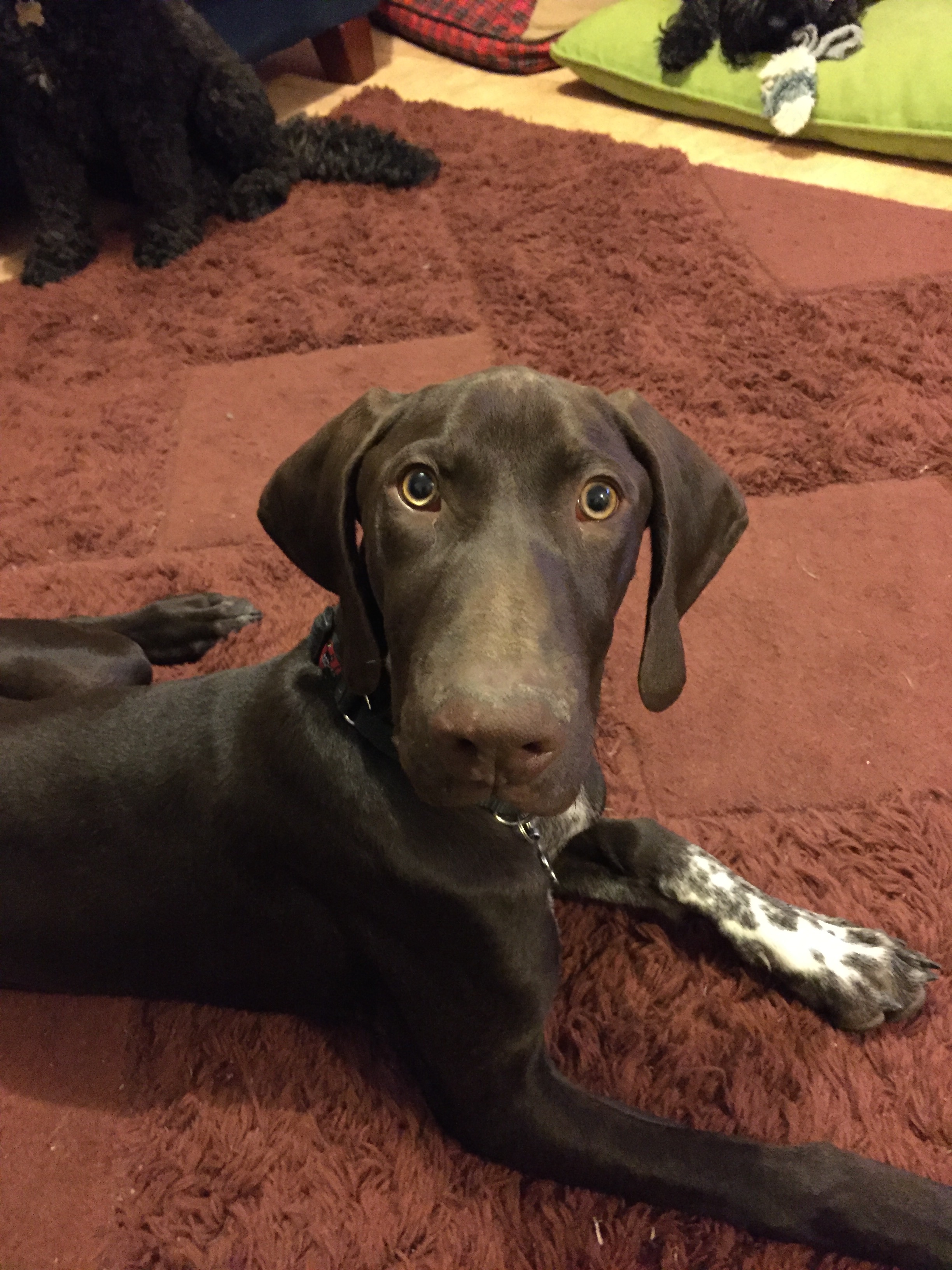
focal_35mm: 29
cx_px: 476
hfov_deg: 48.2
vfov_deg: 61.7
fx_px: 1063
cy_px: 635
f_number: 2.2
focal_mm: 4.15
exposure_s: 1/17
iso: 1000
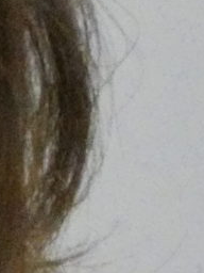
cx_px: -755
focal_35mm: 851
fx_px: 6687
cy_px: -84
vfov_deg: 2.3
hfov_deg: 1.7
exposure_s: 1/15
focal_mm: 15.2
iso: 1600
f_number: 4.6
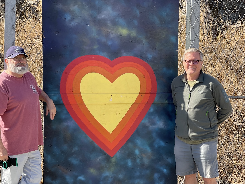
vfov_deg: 22.9
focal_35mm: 64
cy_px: 92
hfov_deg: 30.3
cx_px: 122
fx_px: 453
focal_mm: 7.5
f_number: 2.2
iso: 20
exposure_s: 1/483
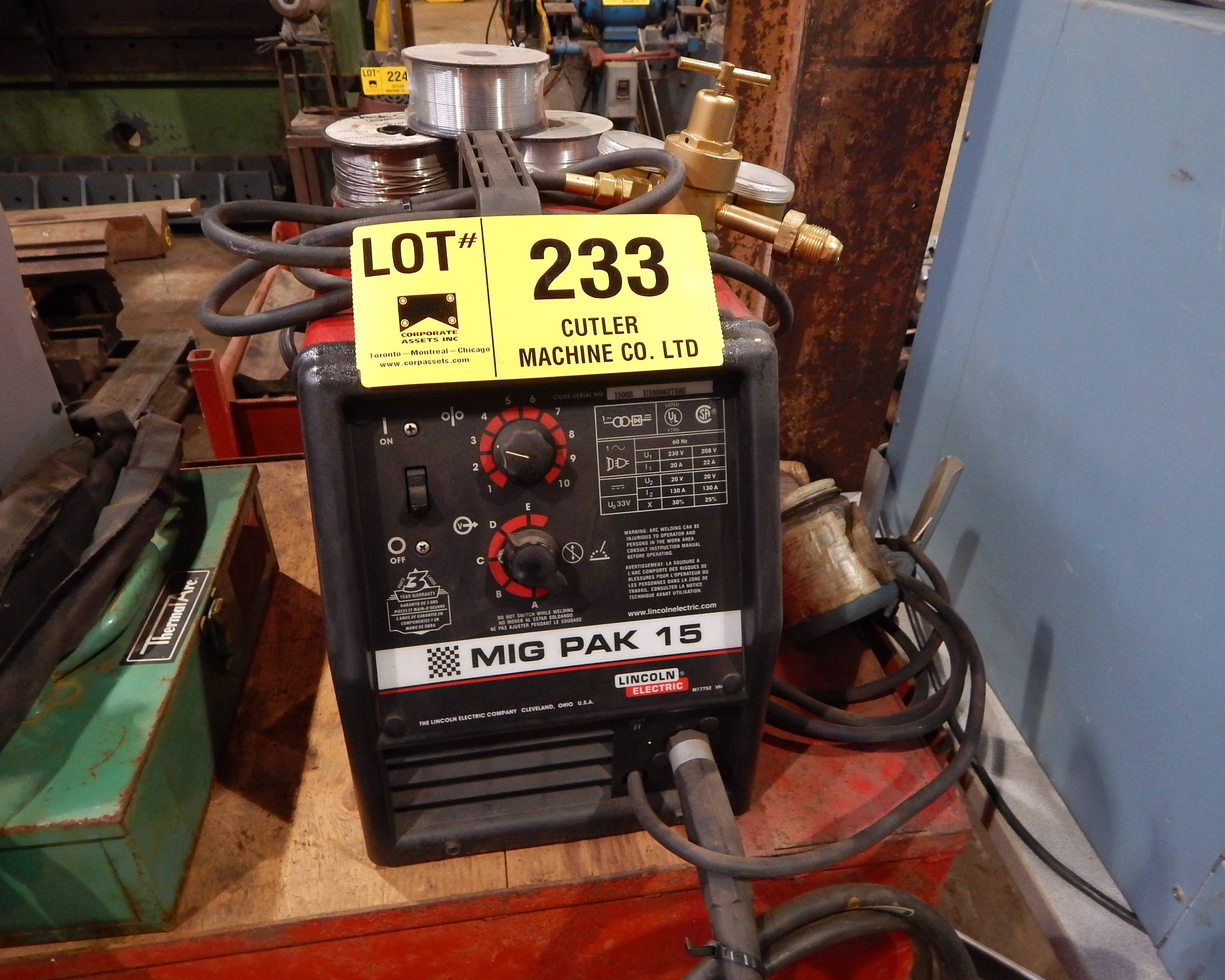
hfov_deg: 72.6
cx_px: 591
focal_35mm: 23
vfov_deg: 60.9
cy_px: 488
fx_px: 834
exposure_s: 1/30
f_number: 3
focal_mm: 4
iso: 360
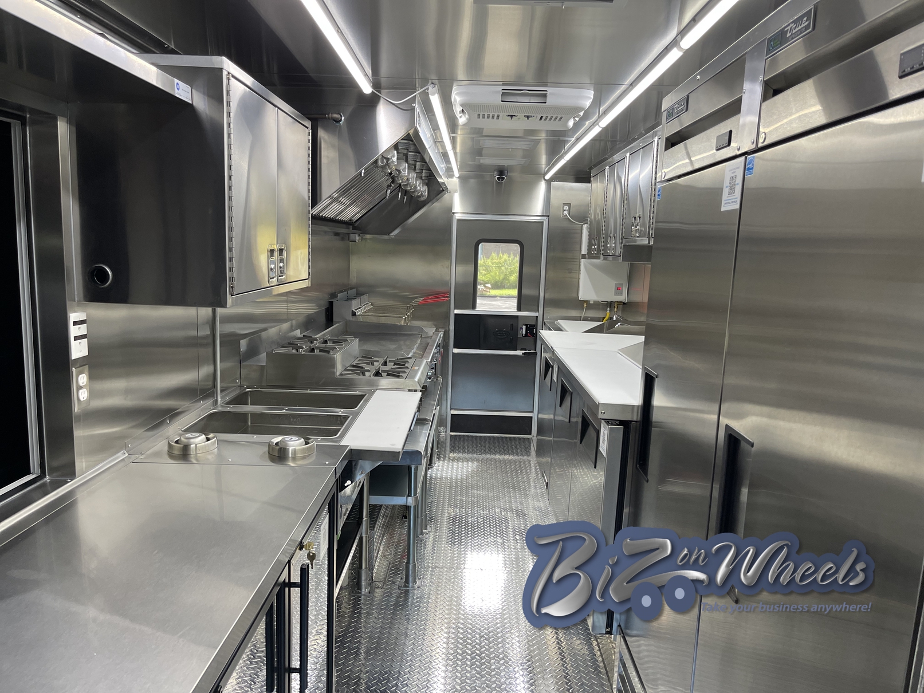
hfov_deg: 67.3
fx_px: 694
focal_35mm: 26
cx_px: 462
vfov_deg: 53.1
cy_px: 346
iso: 125
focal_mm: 5.1
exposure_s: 1/120
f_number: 1.6
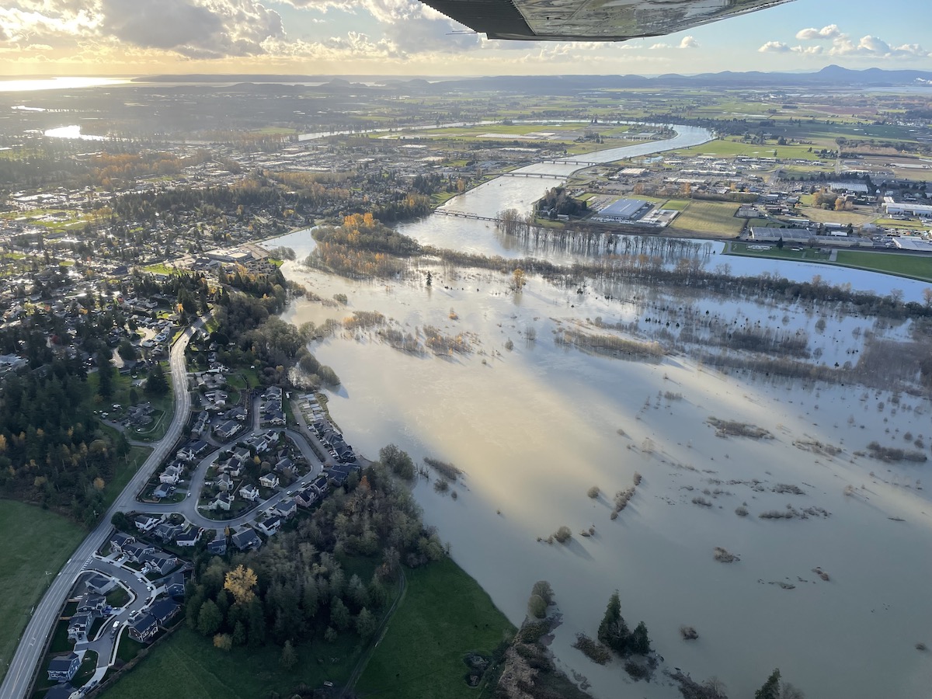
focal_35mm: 26
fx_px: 700
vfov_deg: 53.1
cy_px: 350
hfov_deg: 67.3
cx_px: 466
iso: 32
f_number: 1.6
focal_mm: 4.2
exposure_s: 1/1247
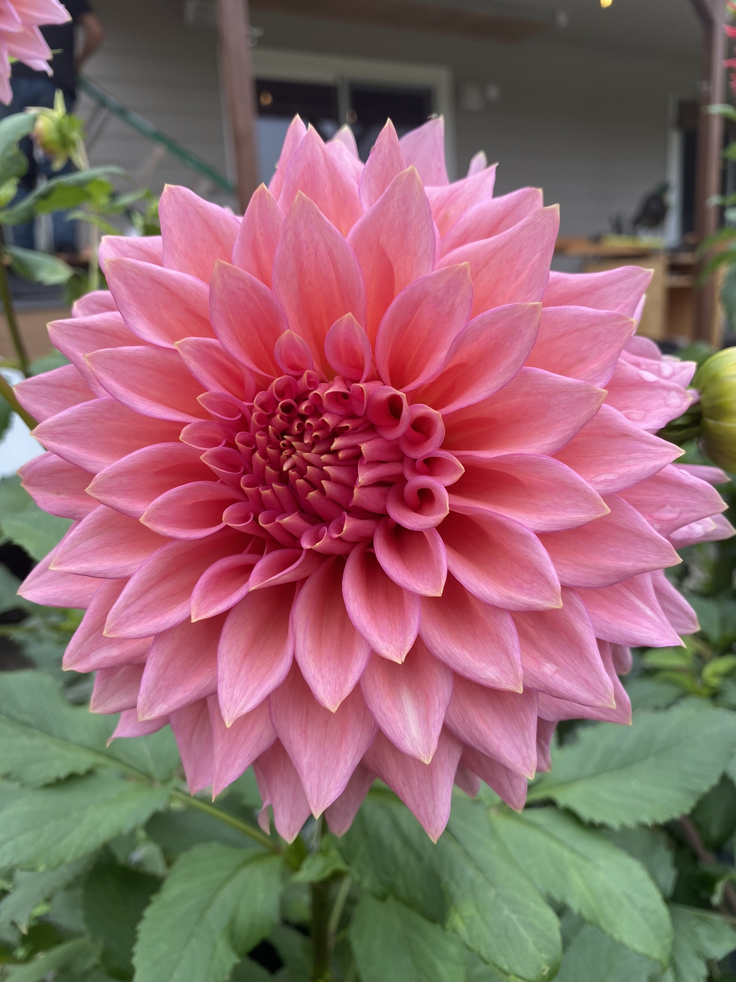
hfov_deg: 53.1
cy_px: 491
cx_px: 368
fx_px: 737
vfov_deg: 67.3
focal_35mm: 26
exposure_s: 1/200
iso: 32
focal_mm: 4.25
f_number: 1.8
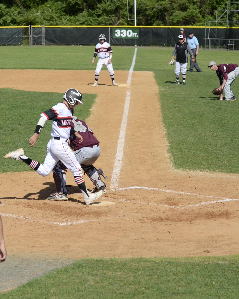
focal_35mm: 149
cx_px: 72
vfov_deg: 12.9
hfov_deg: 10.4
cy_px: 149
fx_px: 1317
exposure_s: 1/6400
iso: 500
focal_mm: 70
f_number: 4
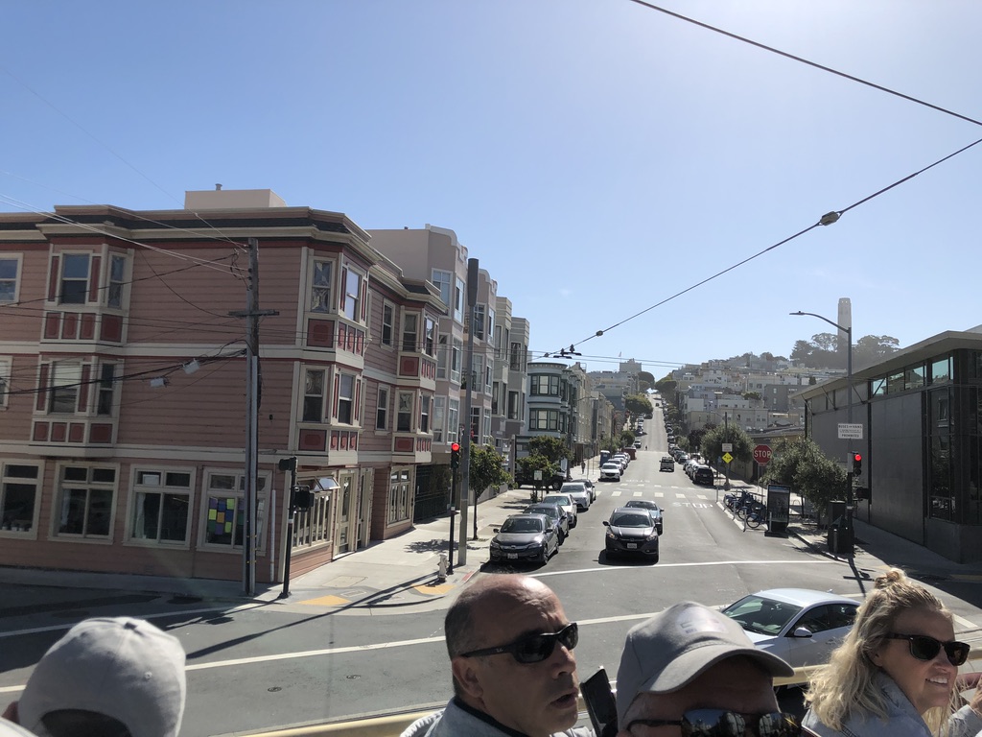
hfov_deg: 63.4
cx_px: 491
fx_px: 794
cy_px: 368
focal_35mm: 28
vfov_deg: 49.7
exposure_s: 1/3436
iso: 20
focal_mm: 4
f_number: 1.8
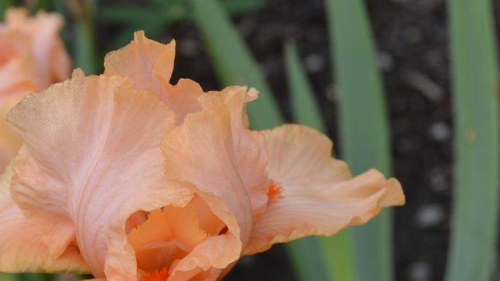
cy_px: 216
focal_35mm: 127
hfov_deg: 16.9
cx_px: 178
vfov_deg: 9.6
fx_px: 1681
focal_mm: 55
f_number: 8
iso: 100
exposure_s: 1/160
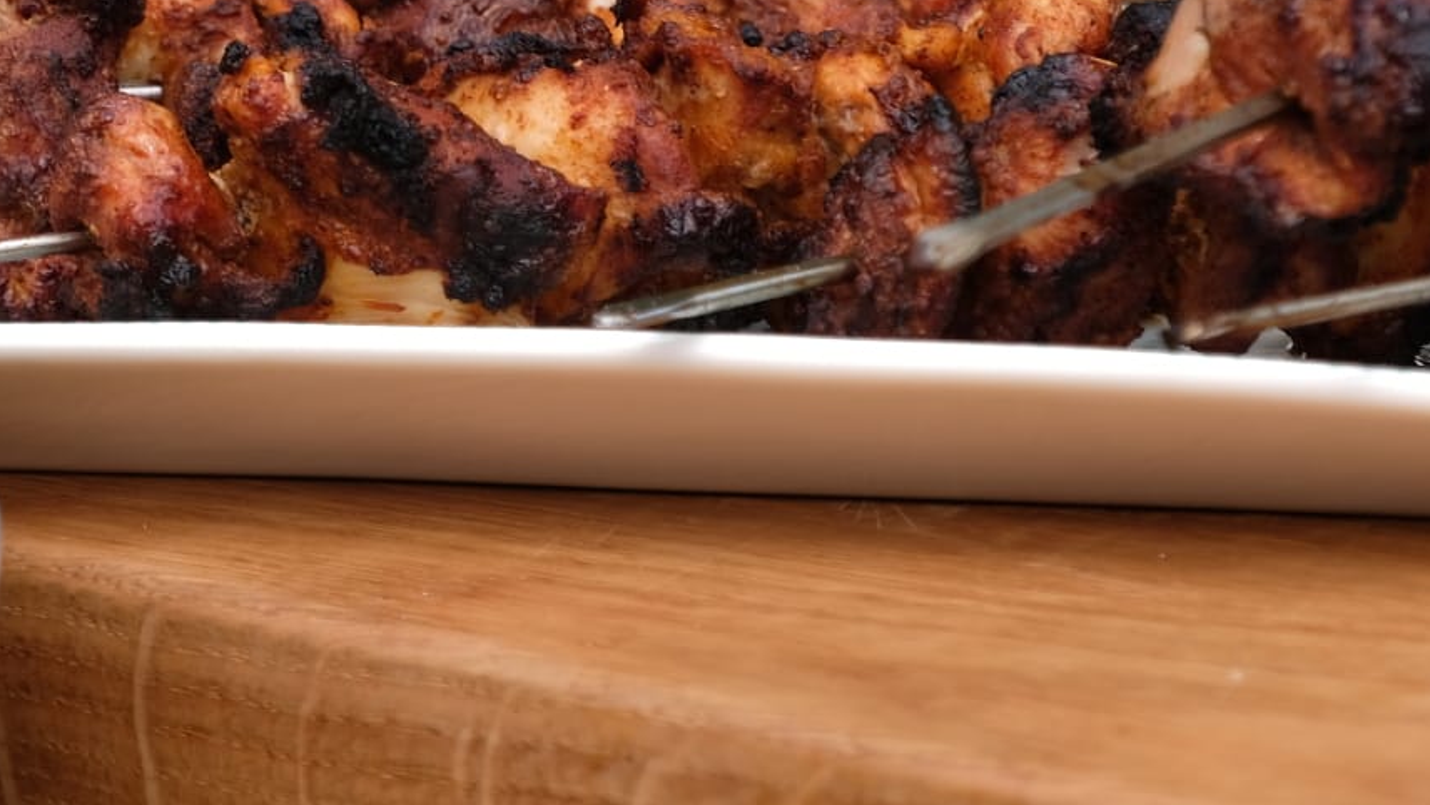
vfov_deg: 4.6
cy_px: 139
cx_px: 236
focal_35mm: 263
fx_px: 9975
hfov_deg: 8.2
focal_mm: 74.4
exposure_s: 1/240
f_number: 5.3
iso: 100
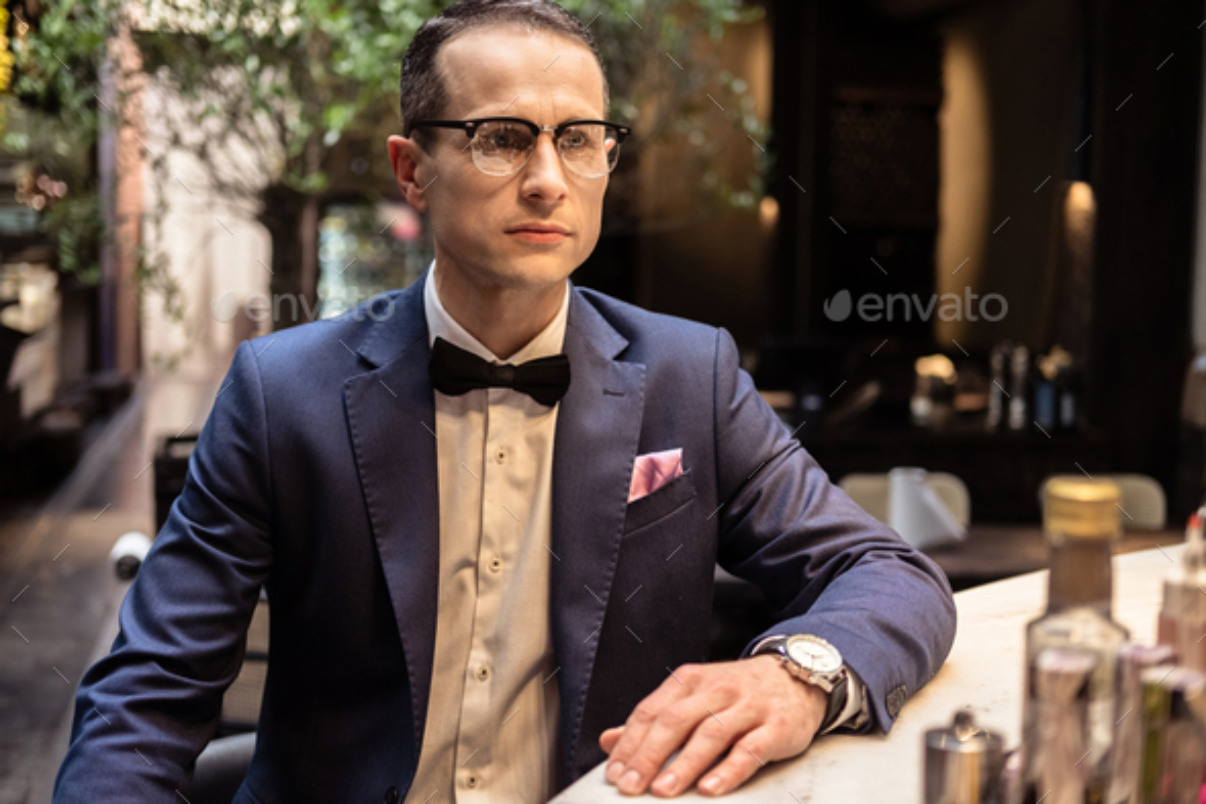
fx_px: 1775
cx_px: 603
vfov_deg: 25.5
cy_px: 402
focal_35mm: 53
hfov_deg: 37.5
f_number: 2.2
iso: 800
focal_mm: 35
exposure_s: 1/125
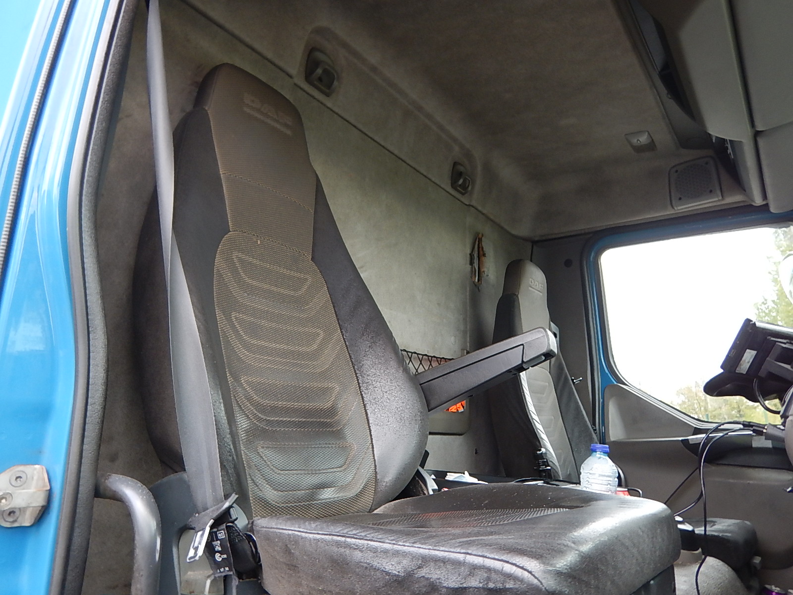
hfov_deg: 71.6
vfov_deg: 56.8
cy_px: 298
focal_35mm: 24
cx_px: 396
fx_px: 550
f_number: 2.8
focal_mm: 4.3
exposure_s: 1/30
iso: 140
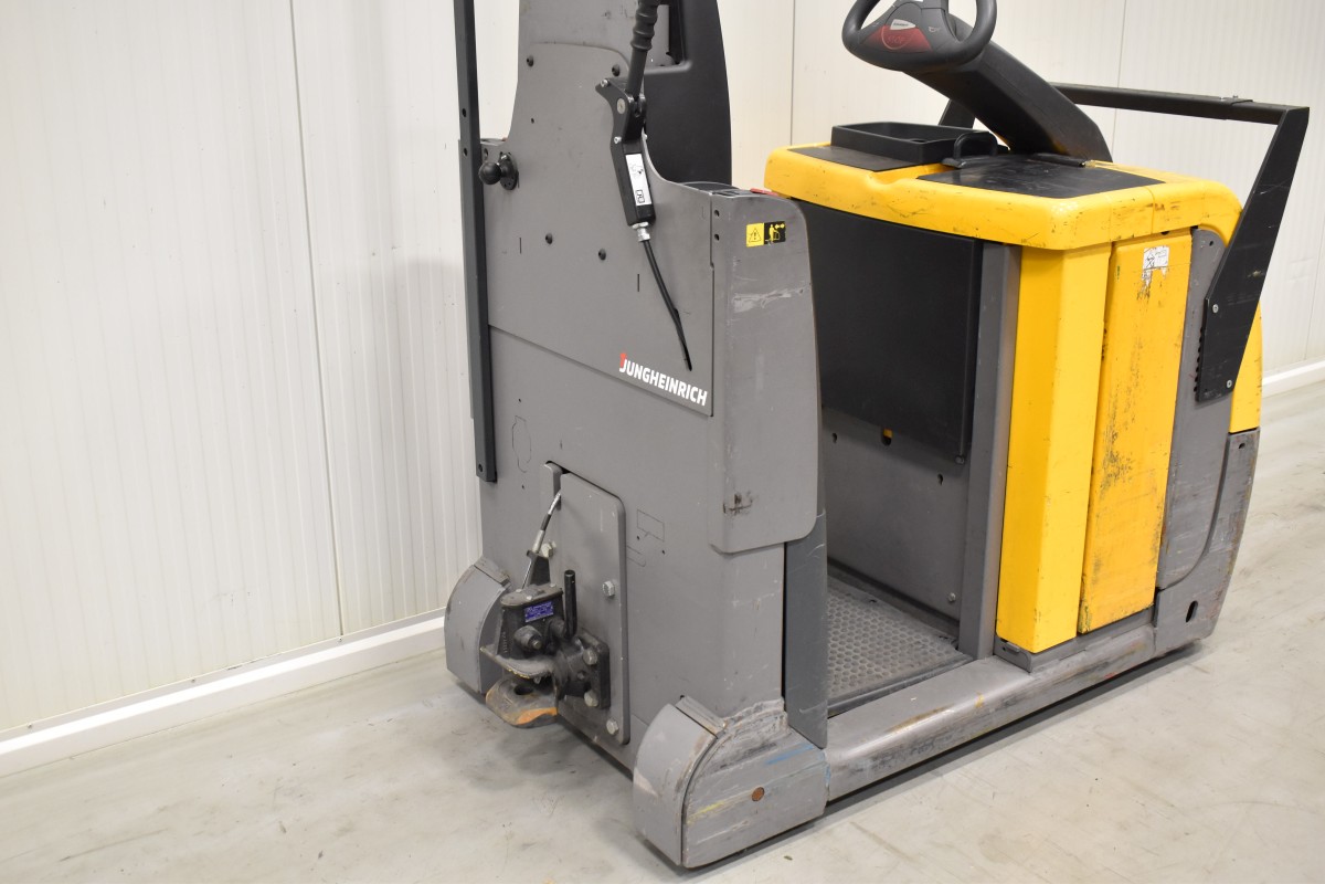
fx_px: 1435
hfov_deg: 49.6
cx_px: 662
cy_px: 442
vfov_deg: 34.2
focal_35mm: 39
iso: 1600
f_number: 5
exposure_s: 1/40
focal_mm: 26
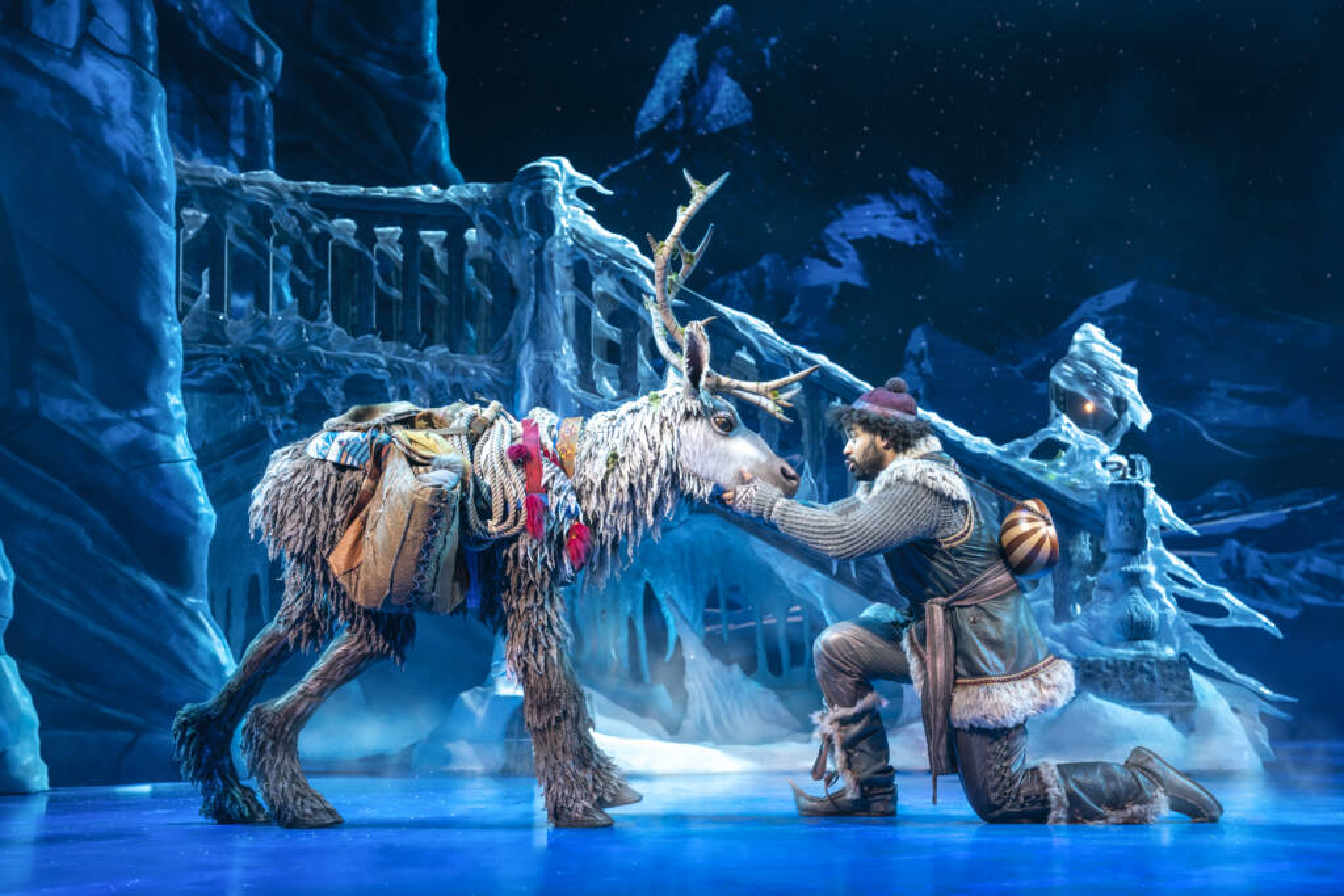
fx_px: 1867
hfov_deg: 39.6
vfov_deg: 27.0
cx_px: 672
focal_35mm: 50
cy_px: 448
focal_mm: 50
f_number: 4
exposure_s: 1/250
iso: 1250
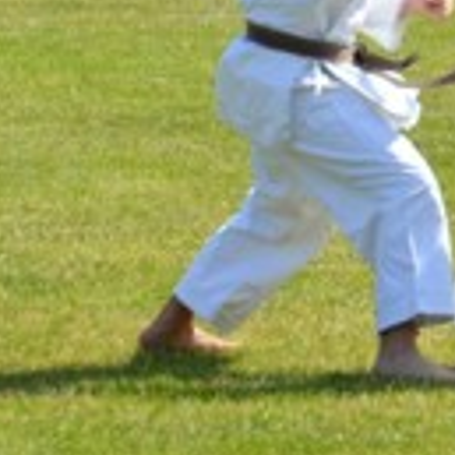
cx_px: 499
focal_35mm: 630
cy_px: 39
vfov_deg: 2.8
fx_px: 9369
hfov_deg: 2.8
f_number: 9
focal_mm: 130
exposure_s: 1/320
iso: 100
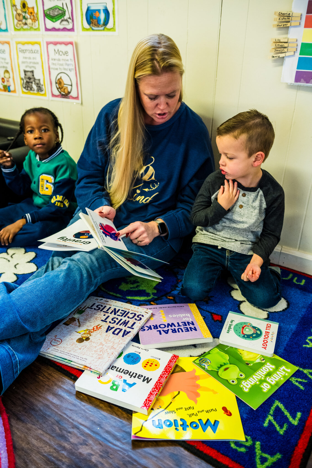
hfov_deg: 41.1
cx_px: 156
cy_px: 234
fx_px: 416
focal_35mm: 32
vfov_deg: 58.7
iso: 1600
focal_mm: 32
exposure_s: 1/125
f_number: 4
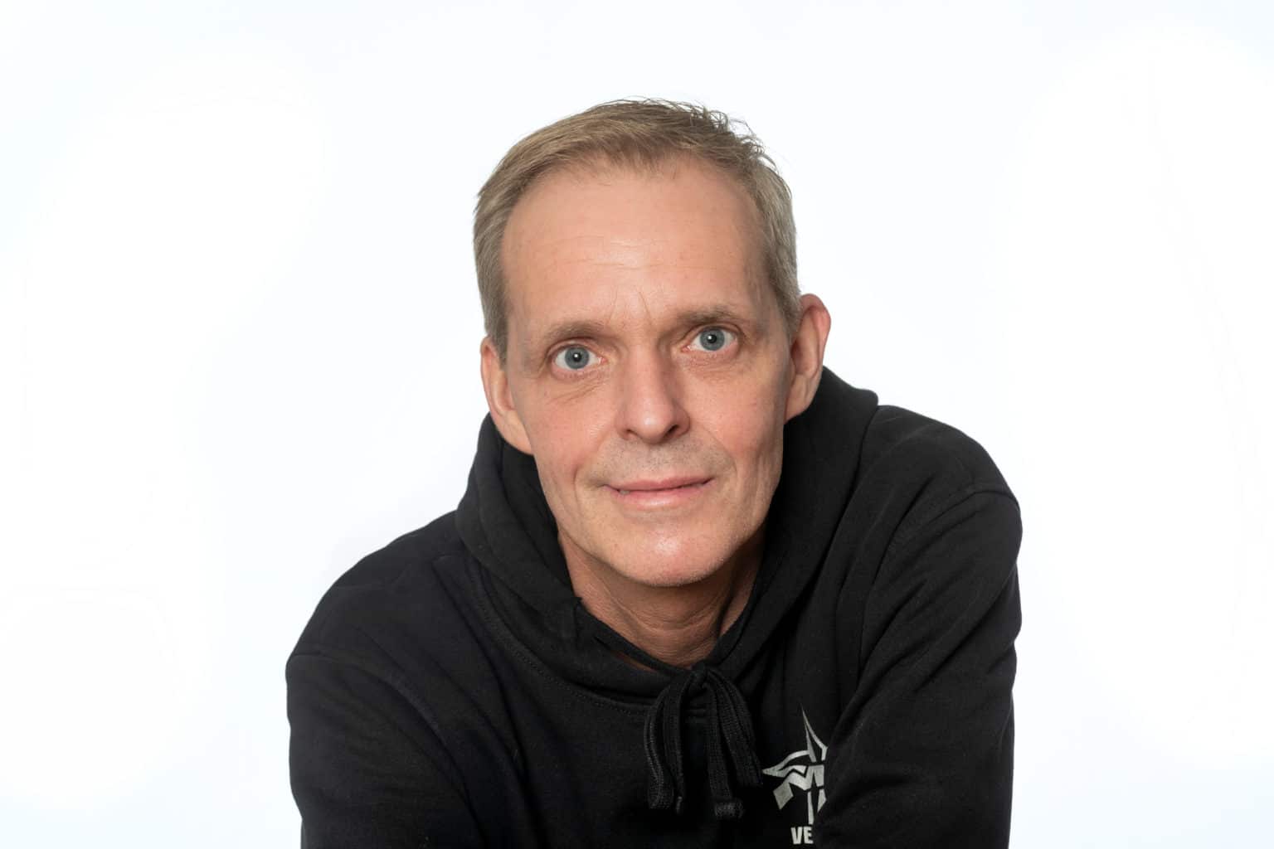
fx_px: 4600
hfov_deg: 15.8
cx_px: 637
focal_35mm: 130
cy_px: 424
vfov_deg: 10.5
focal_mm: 130
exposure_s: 1/250
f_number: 11
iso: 200
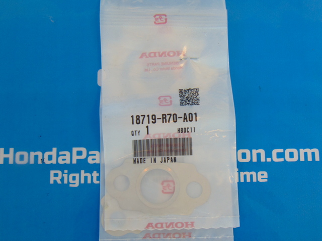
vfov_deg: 29.1
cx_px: 161
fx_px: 465
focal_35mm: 50
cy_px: 120
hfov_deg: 38.2
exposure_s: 1/30
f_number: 3.5
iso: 100
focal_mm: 9
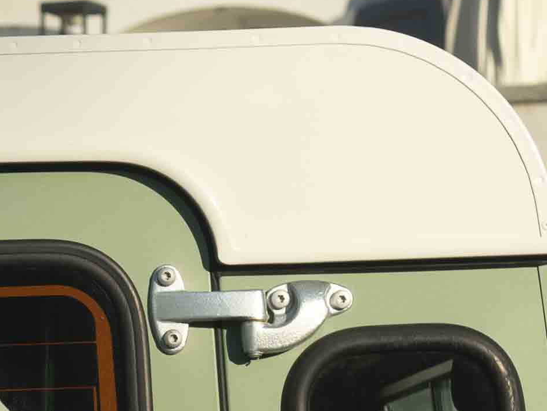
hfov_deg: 6.9
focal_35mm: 284
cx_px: -285
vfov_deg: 5.1
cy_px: 948
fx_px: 4489
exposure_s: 1/160
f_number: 4.5
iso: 200
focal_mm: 35
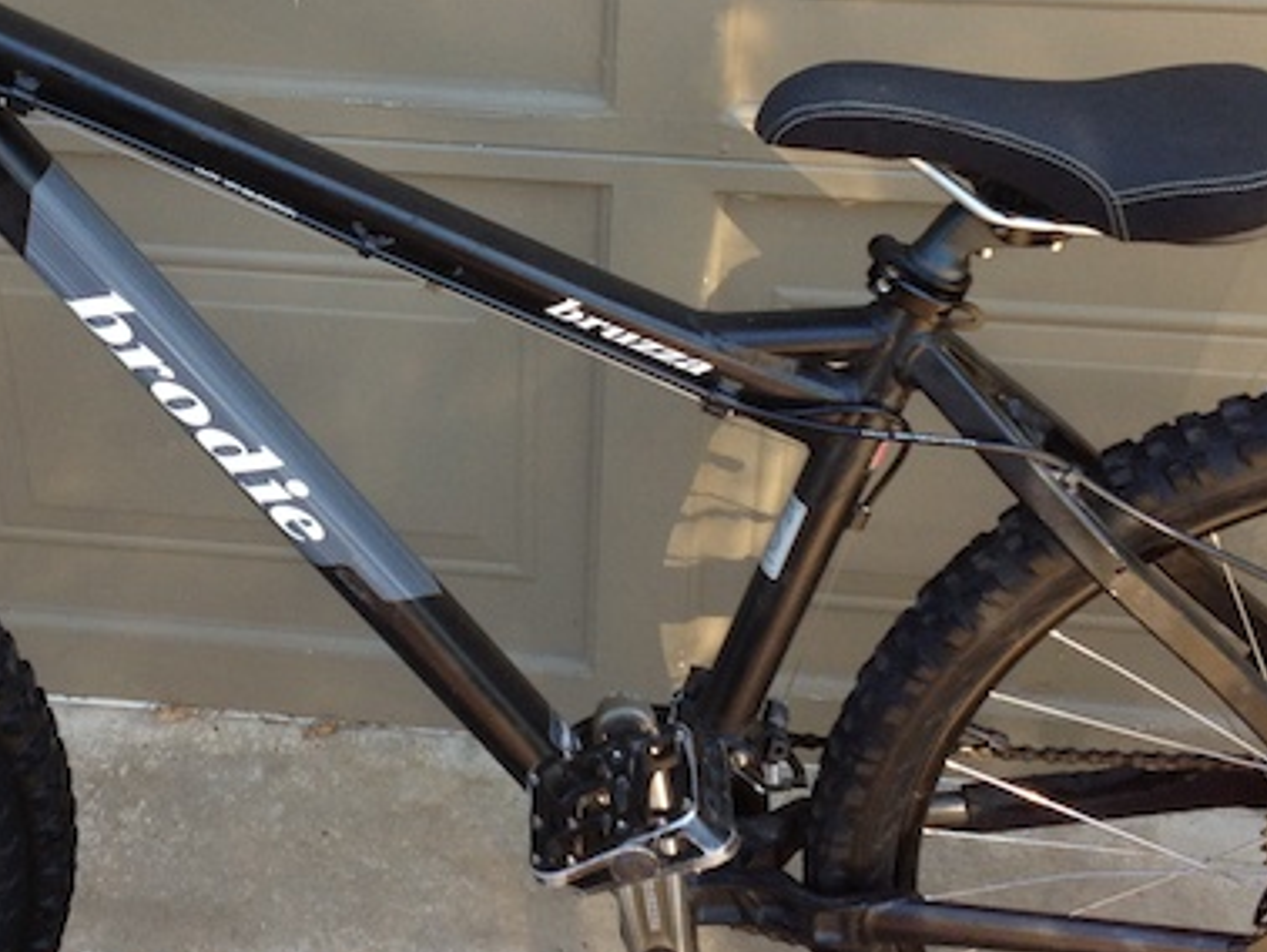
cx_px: 389
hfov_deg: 26.1
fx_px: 2710
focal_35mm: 74
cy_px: 399
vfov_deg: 19.9
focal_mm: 4.28
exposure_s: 1/120
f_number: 2.4
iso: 80
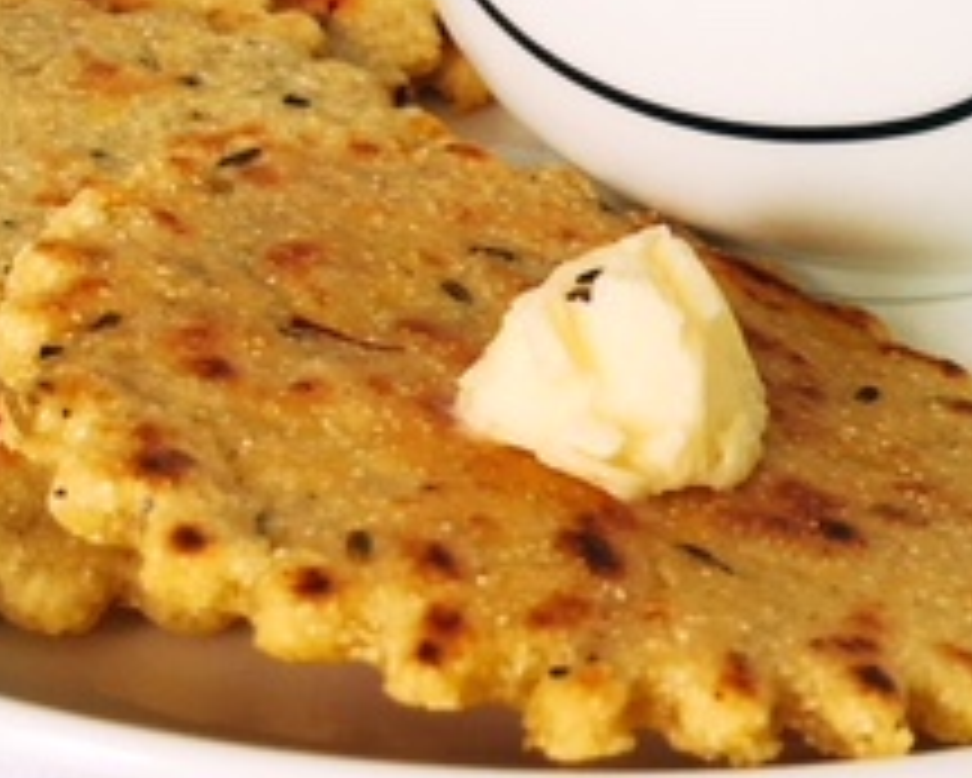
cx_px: 482
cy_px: -288
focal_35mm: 84
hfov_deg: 22.7
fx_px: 2418
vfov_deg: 17.0
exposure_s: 1/100
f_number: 2.2
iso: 25
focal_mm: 4.15
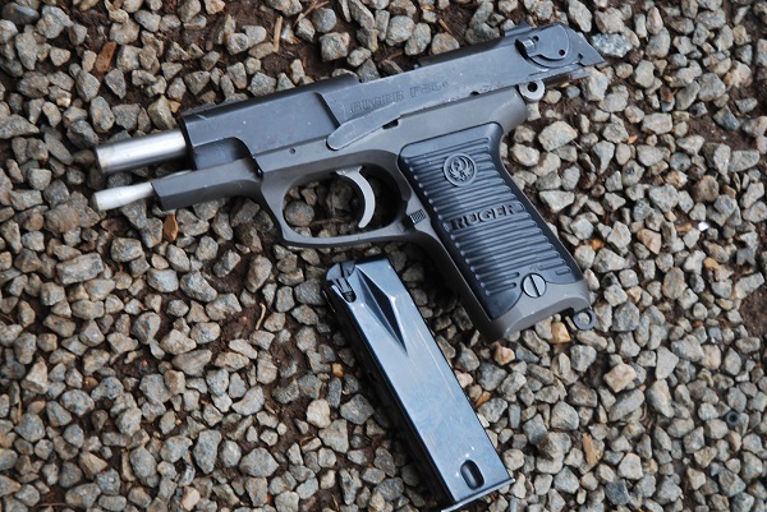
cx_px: 384
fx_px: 1663
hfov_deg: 26.0
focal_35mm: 78
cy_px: 256
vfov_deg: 17.5
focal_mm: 52
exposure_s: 1/30
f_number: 4.5
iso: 280
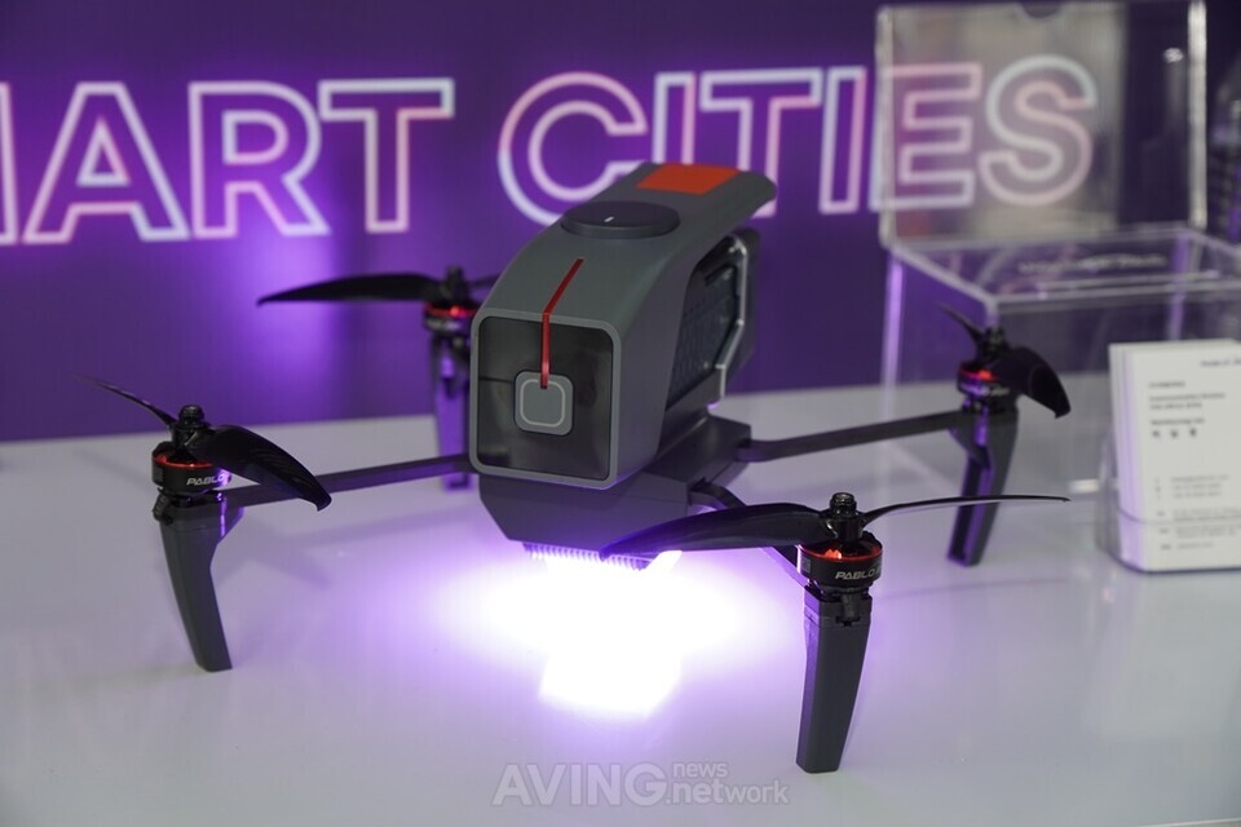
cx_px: 620
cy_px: 414
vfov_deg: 17.5
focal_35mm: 78
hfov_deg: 26.0
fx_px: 2689
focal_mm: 52
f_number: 4
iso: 320
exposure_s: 1/160
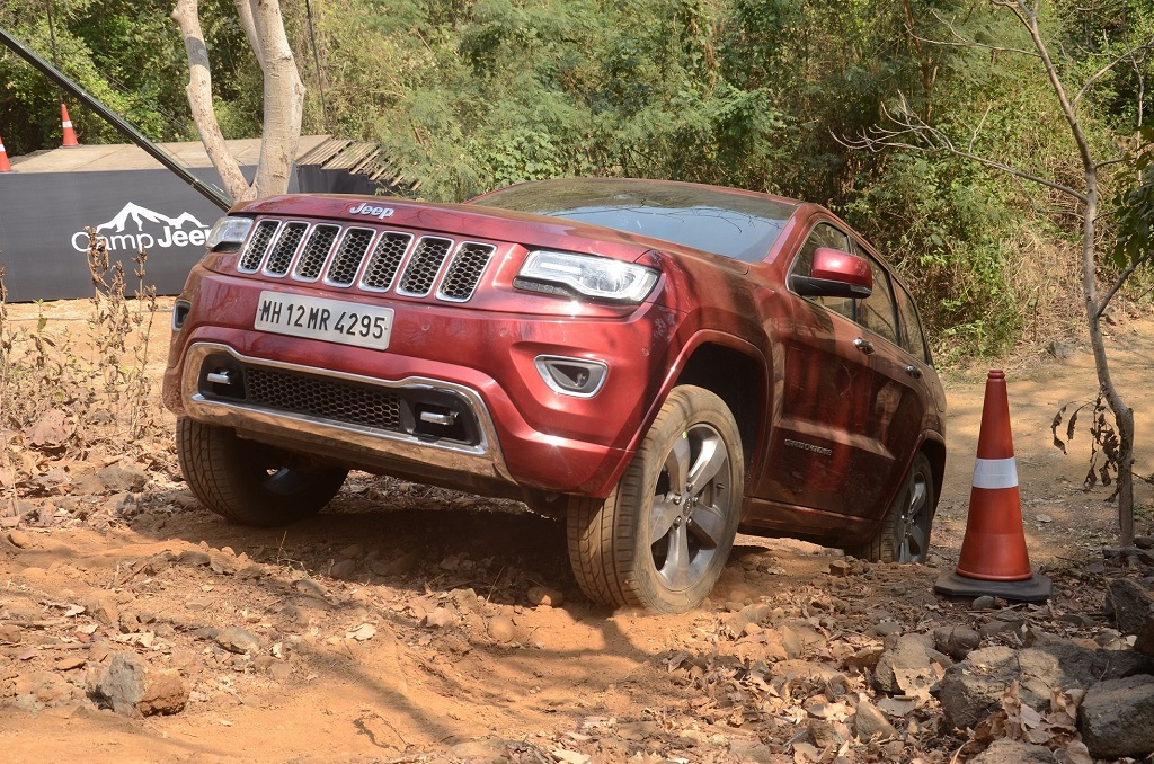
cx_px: 577
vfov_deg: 29.7
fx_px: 1439
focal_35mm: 45
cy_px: 382
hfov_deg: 43.7
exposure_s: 1/125
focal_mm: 30
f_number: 8
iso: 200
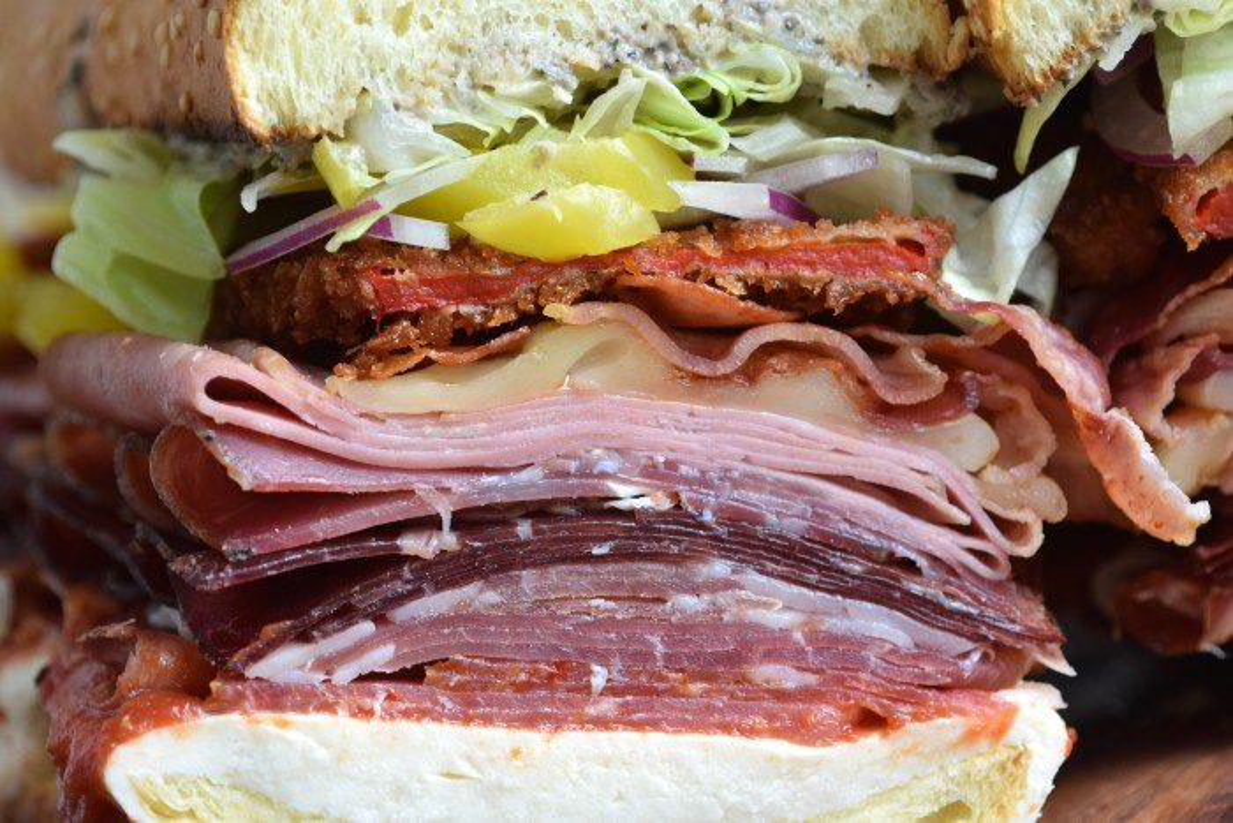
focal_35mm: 300
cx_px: 616
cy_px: 412
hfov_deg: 6.9
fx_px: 10276
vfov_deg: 4.6
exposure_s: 1/125
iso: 720
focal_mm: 200
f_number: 5.6
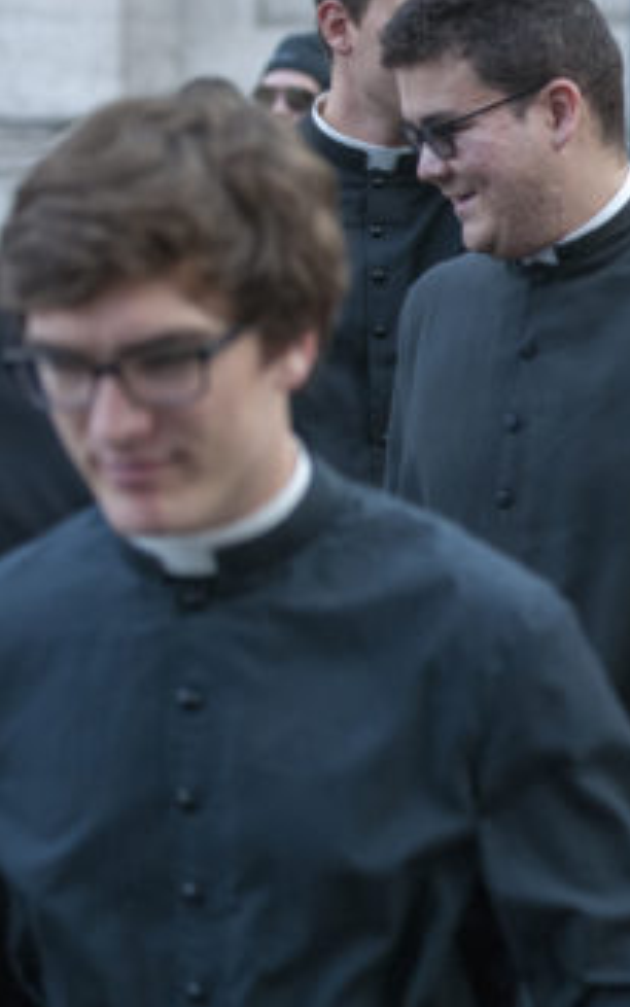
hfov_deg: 7.4
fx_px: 4803
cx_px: 960
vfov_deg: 12.0
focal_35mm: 175
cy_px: 422
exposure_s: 1/1600
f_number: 2.8
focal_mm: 70
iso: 1600
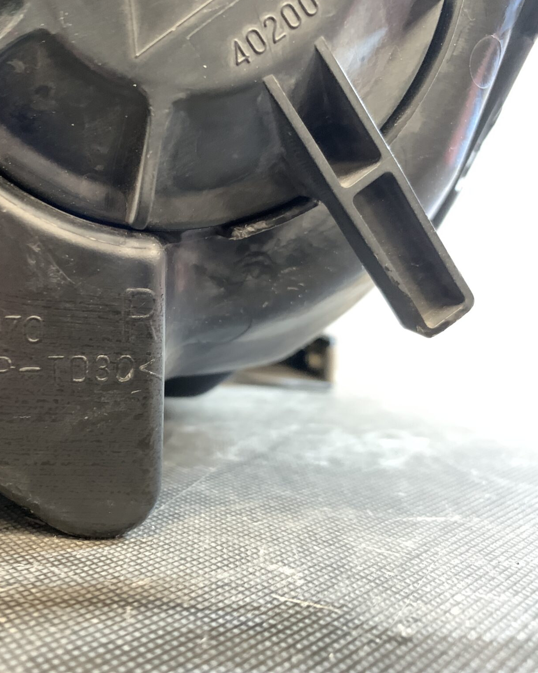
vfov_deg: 52.8
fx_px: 677
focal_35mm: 34
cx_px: 145
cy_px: 335
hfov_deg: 42.2
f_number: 1.8
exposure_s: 1/30
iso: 800
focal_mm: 4.25
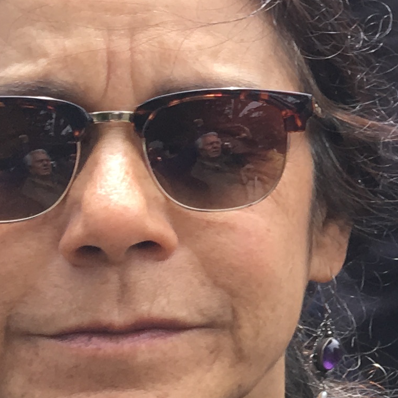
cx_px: 911
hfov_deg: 11.0
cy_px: 34
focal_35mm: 137
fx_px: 1782
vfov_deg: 12.6
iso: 25
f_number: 2.2
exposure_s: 1/407
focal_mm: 4.15
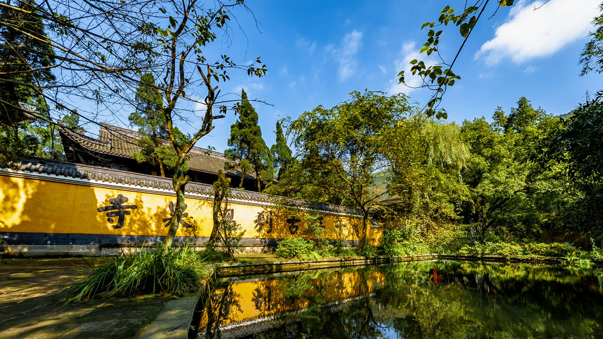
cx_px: 297
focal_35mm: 15
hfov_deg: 103.0
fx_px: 240
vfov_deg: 69.9
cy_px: 202
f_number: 5.6
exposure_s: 1/1000
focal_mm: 14
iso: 400
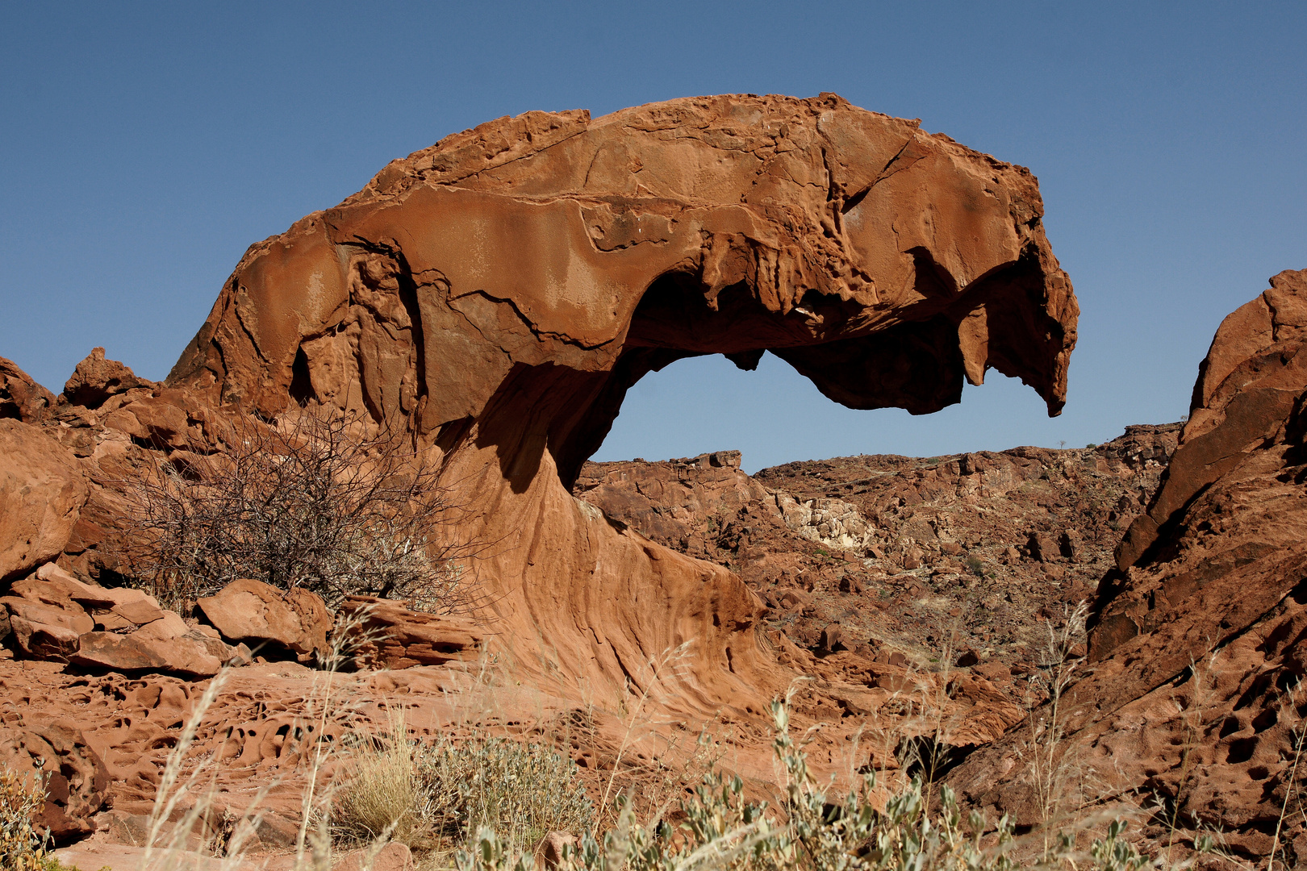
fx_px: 1525
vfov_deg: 31.9
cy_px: 436
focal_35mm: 42
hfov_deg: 46.4
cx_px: 654
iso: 200
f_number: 11
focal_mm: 28
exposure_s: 1/500
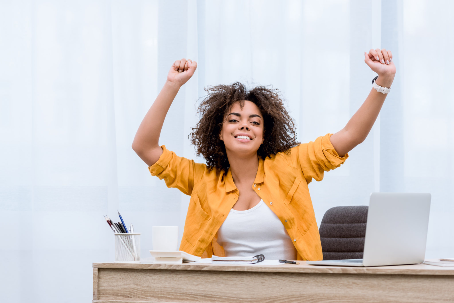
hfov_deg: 20.0
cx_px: 227
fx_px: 1287
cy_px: 152
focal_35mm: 102
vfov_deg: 13.4
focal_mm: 102
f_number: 3.5
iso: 200
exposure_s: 1/160
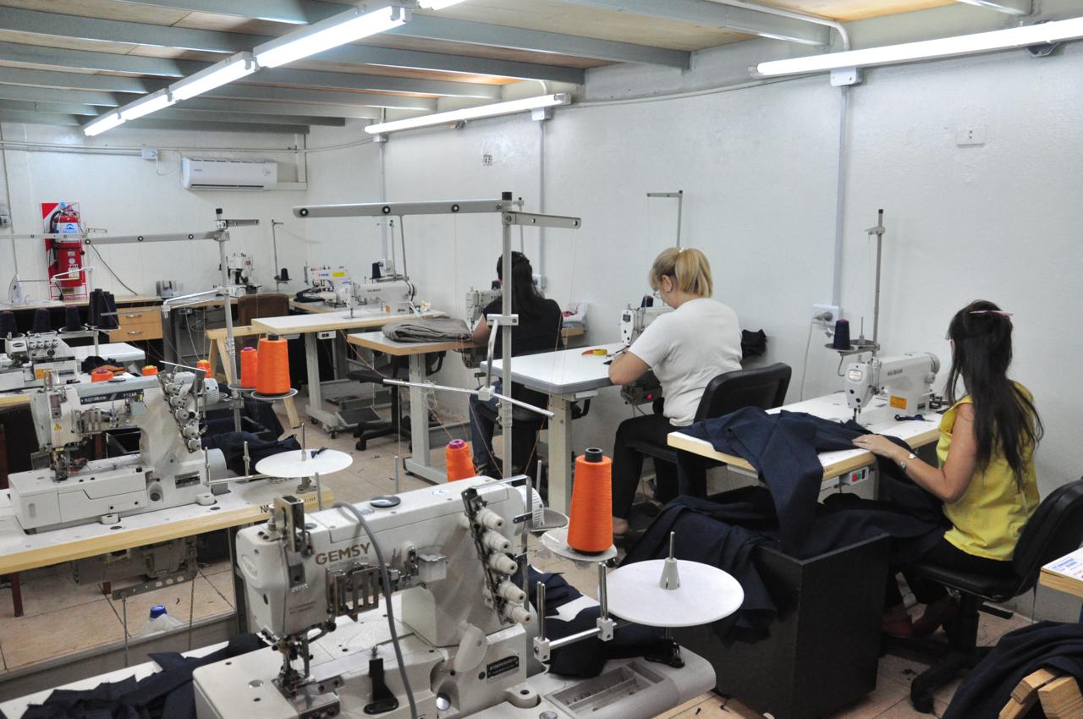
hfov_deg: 67.4
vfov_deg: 47.8
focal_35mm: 27
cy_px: 360
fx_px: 811
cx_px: 542
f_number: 5.6
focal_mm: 18
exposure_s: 1/200
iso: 1600
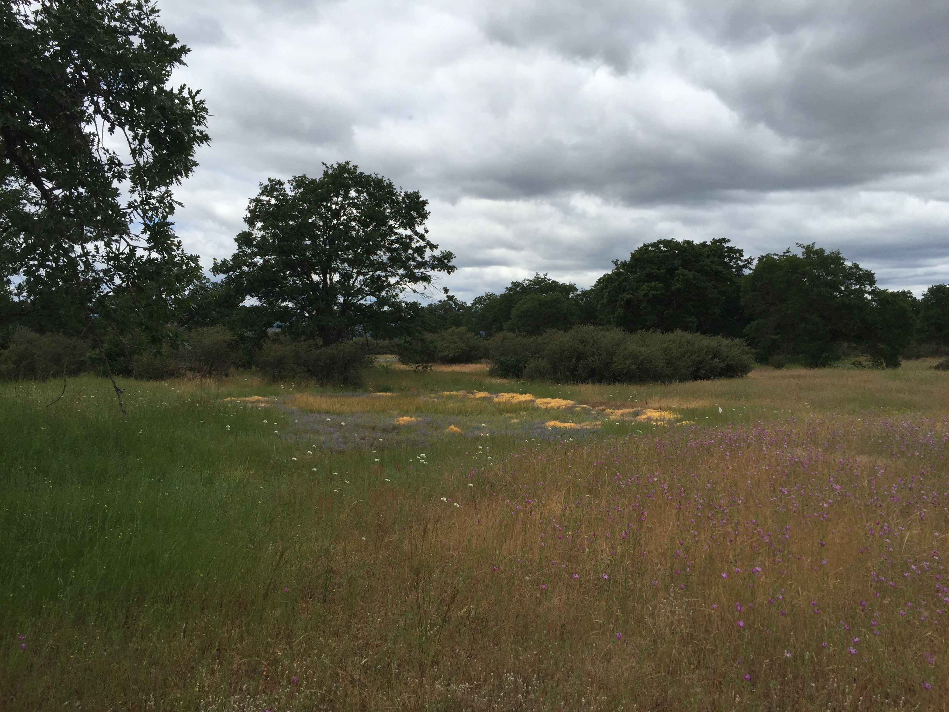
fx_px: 795
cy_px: 356
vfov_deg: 48.2
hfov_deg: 61.7
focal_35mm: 29
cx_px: 474
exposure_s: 1/3049
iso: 32
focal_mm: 4.15
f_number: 2.2
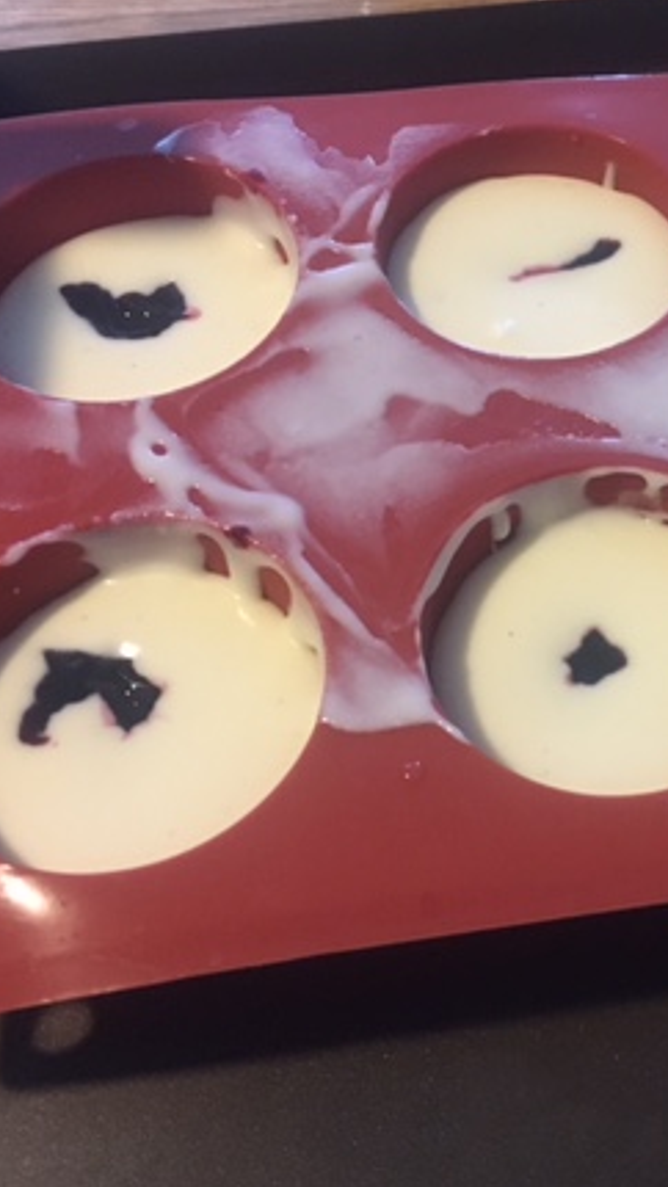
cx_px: 662
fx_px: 1479
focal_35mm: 47
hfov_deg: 24.3
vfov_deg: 43.7
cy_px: 582
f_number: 2.2
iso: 200
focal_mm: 4.15
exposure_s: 1/17
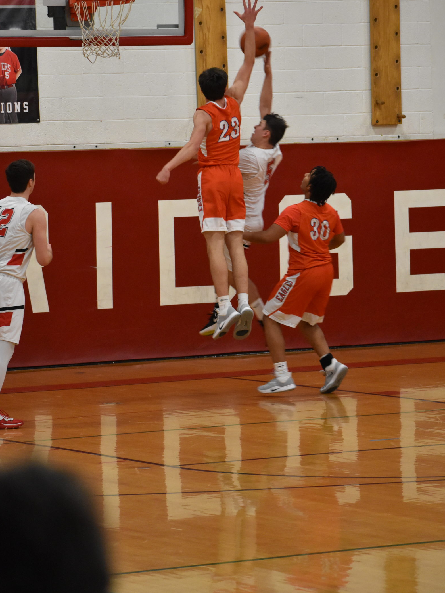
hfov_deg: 8.0
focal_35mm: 186
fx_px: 3181
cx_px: 217
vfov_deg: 10.7
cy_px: 234
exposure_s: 1/160
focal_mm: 105
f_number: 4.8
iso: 2800
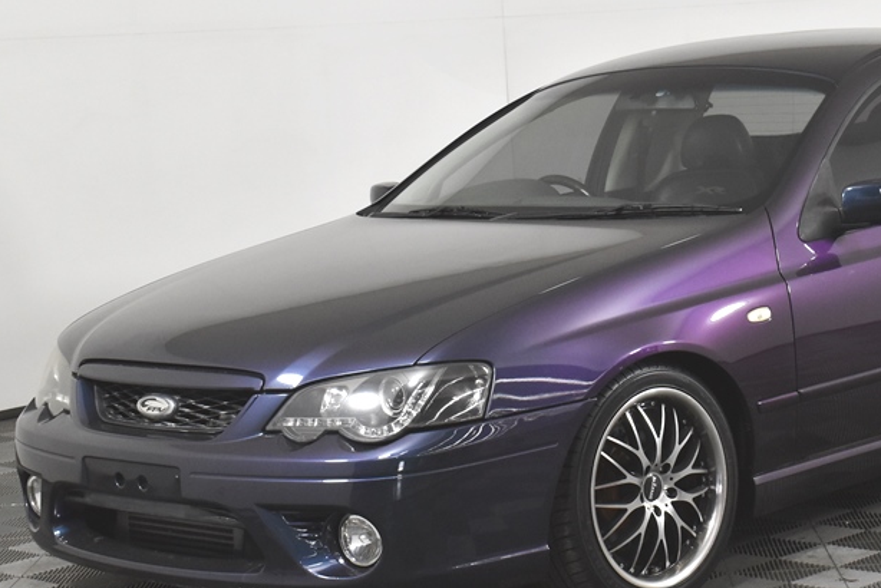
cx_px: 682
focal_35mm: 90
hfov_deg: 22.4
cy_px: 292
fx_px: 2203
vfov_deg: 15.2
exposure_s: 1/250
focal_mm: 36
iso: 1600
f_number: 8
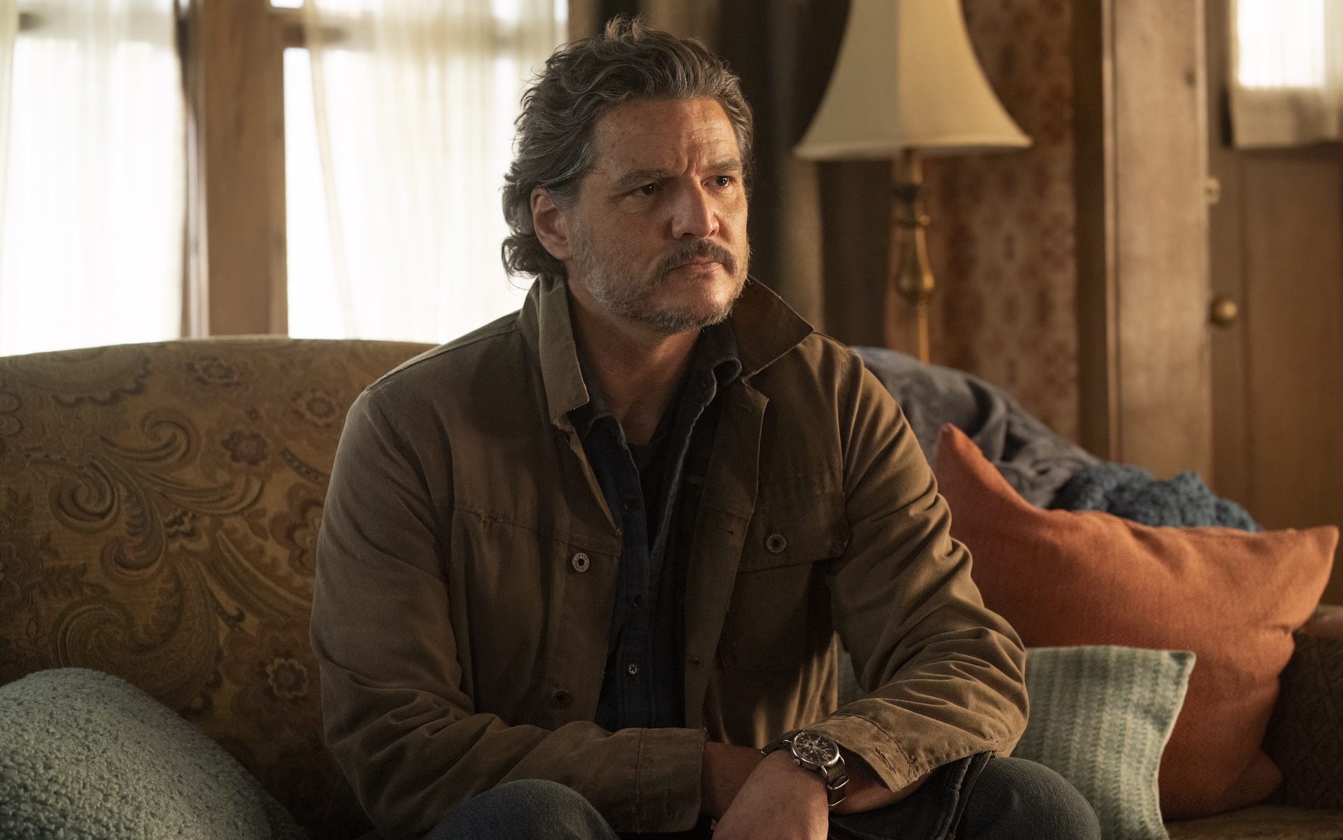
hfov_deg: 23.8
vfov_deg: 15.0
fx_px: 3184
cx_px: 673
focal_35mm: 87
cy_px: 419
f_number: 4.5
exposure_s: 1/125
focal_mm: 85
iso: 8000
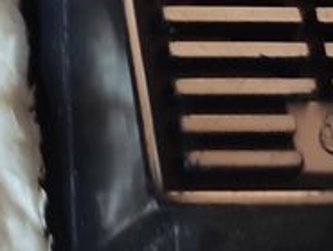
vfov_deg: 10.0
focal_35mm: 135
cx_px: -257
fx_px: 1300
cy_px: -295
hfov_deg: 13.2
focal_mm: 5.43
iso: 545
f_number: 1.89
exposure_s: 1/33
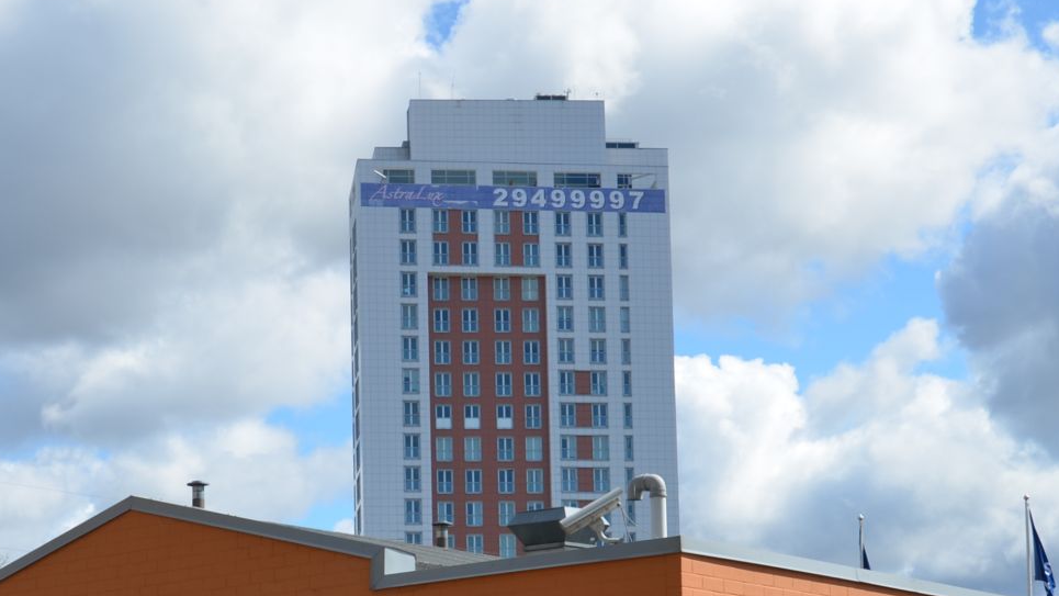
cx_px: 298
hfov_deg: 26.9
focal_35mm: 78
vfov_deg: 15.2
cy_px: 618
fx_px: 2192
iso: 100
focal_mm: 25
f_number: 8
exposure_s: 1/250
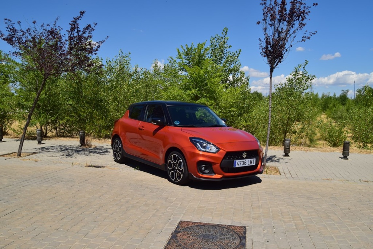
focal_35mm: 28
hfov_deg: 64.5
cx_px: 186
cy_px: 124
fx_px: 295
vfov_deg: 45.7
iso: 125
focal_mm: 19
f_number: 10
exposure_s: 1/320
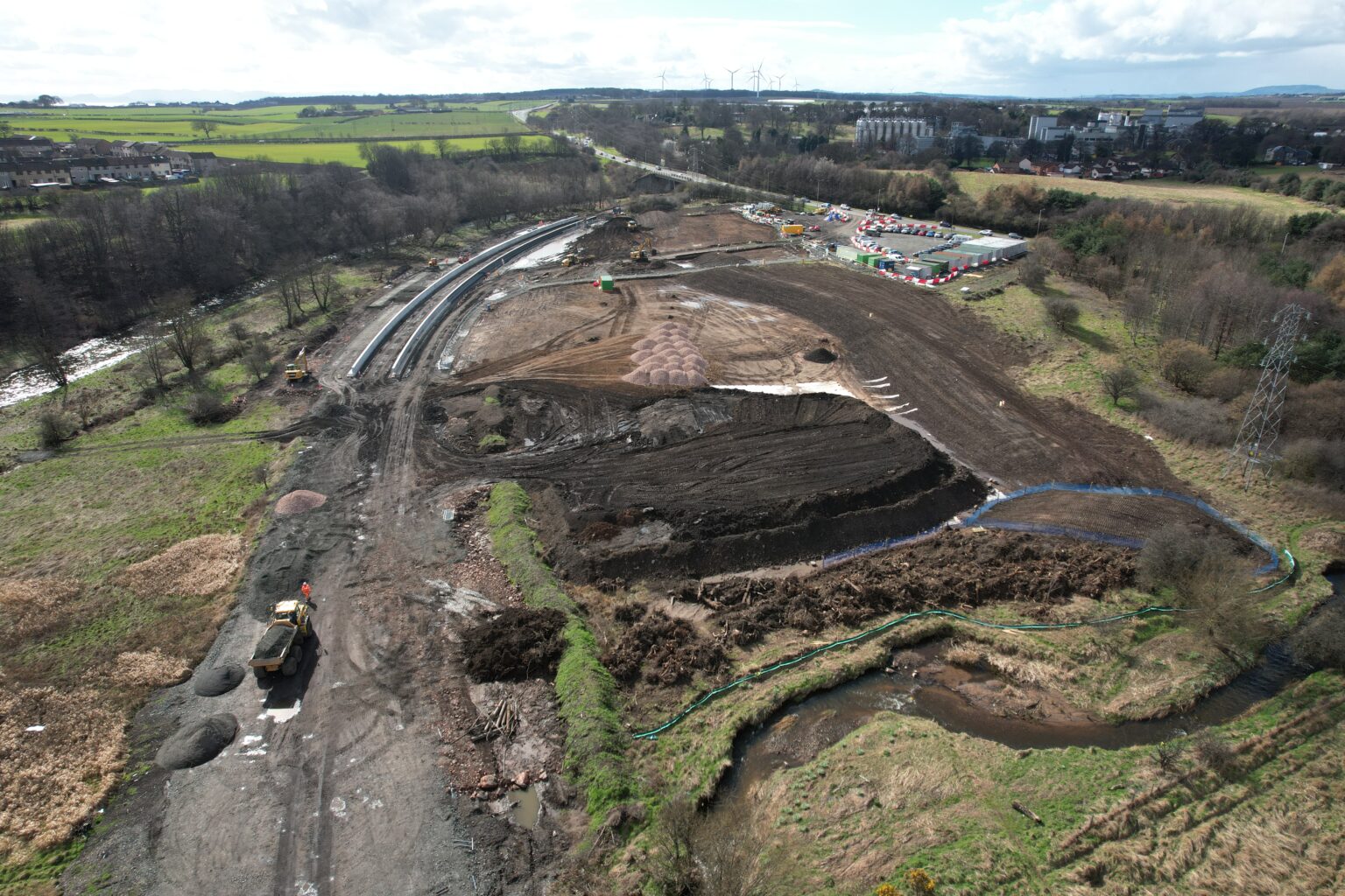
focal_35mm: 22
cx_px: 672
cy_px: 448
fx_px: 822
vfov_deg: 57.2
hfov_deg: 78.6
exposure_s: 1/320
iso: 100
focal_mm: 8.38
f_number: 2.8
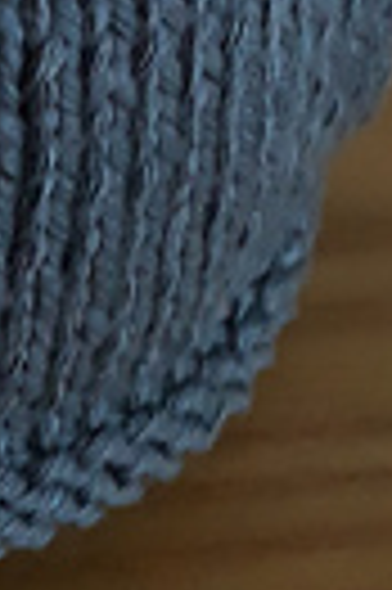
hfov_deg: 9.4
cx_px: -356
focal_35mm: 137
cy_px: -761
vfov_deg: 12.3
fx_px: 2243
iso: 250
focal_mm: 3.71
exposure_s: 1/50
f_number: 1.7
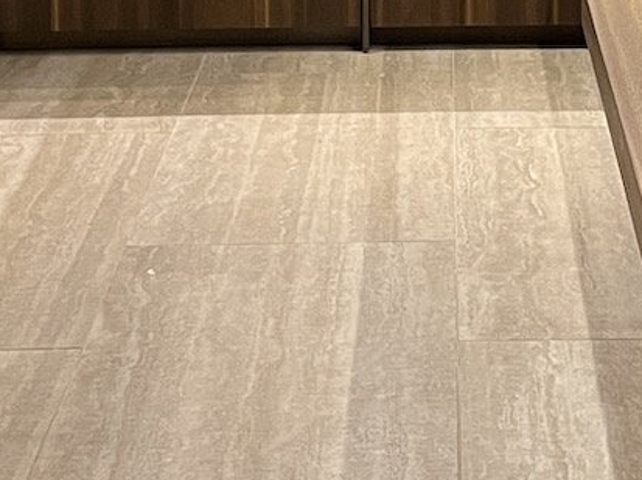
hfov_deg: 16.2
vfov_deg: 11.4
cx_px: 521
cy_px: -379
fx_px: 2242
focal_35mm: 121
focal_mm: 4.2
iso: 320
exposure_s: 1/60
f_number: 1.6
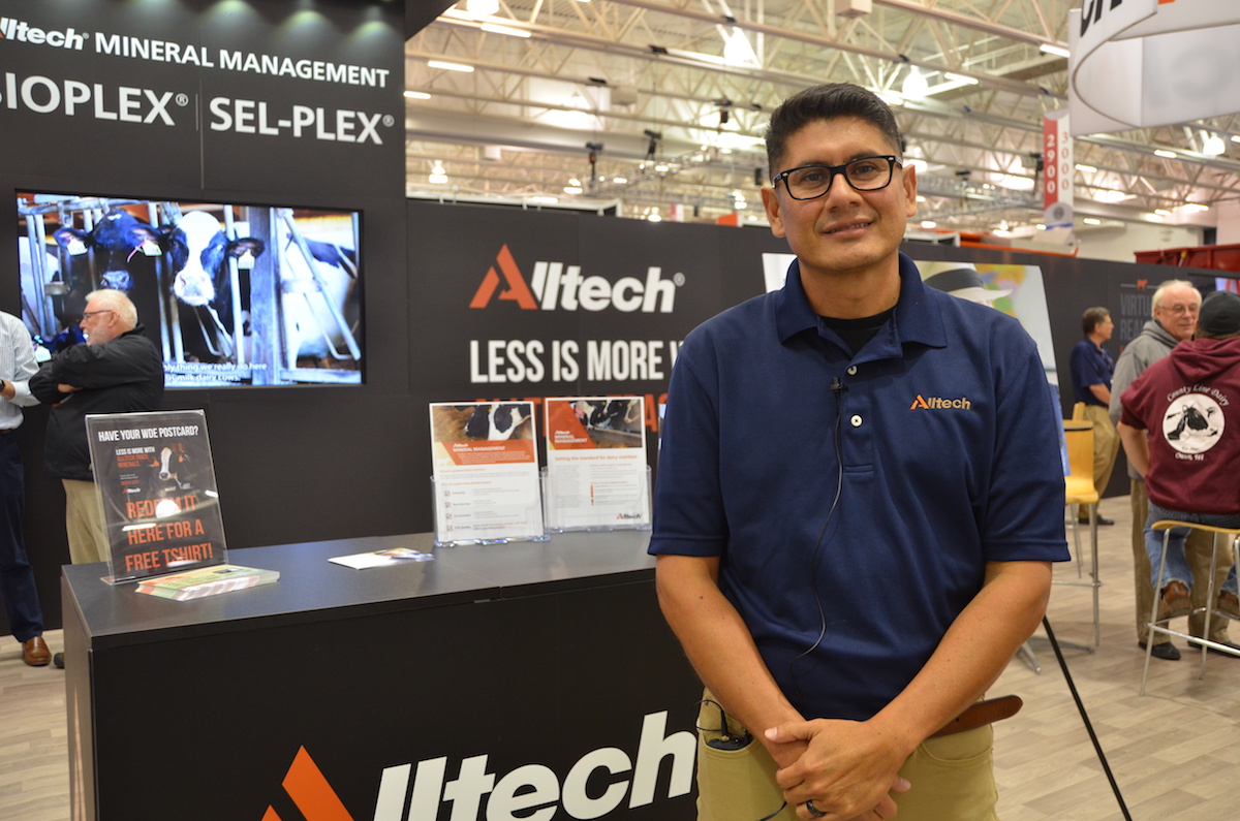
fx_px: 1031
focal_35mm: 30
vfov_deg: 43.4
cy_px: 410
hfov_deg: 62.0
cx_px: 620
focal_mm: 20
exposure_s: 1/60
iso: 800
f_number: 3.8
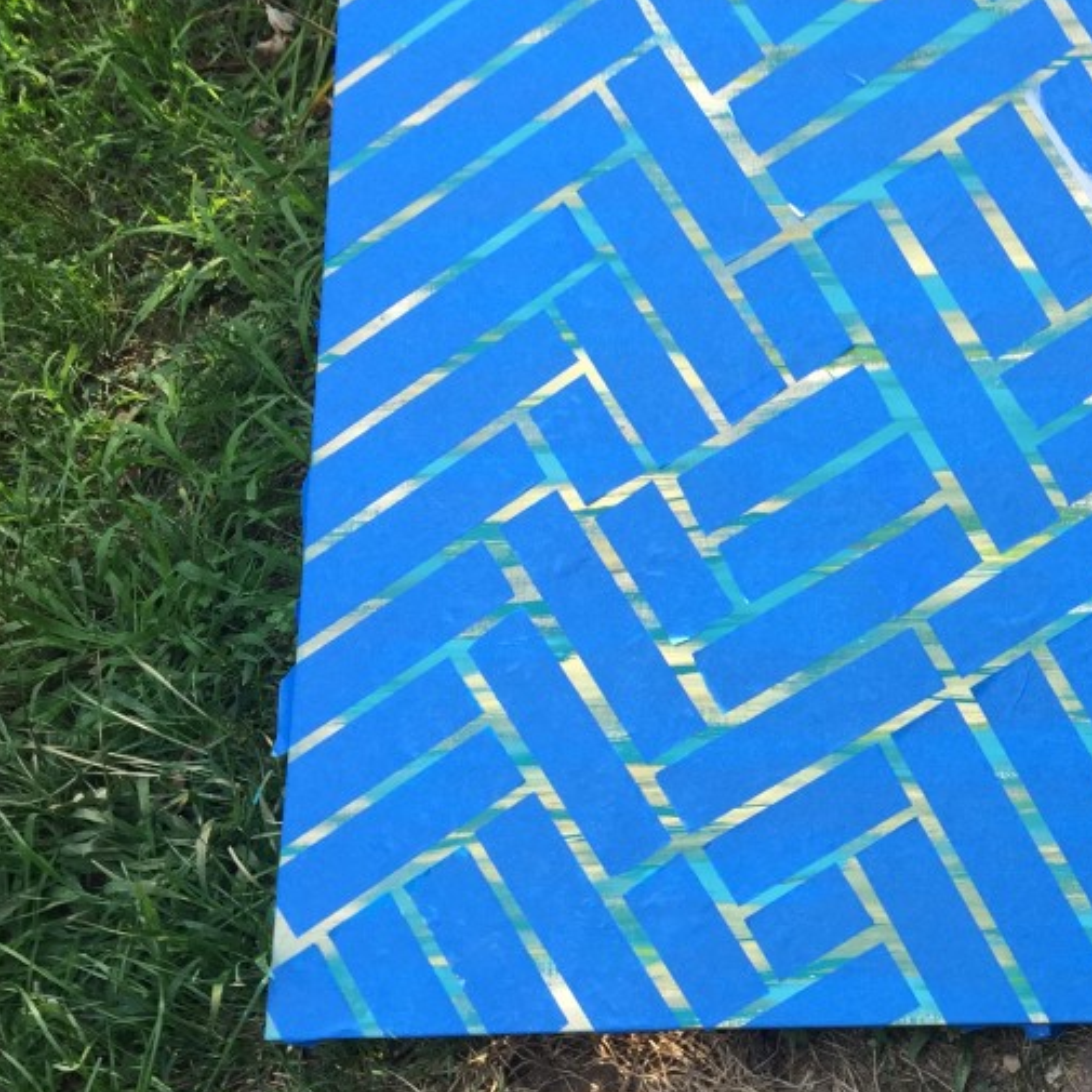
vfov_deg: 32.8
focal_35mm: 52
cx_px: 1051
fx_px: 1856
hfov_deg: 30.8
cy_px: 562
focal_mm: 4.15
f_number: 2.2
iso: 40
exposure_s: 1/120
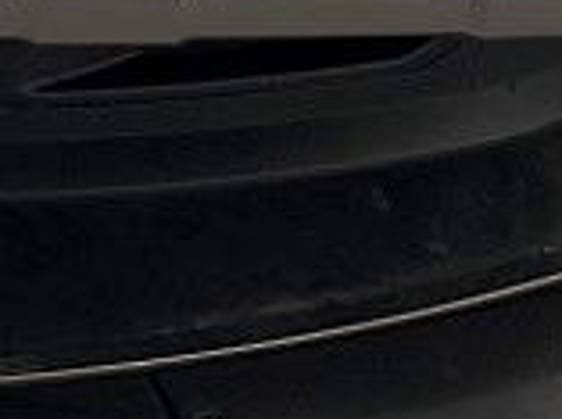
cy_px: -791
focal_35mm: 157
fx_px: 2543
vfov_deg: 8.2
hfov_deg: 11.8
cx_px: -372
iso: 160
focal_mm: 6.86
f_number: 1.78
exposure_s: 1/60
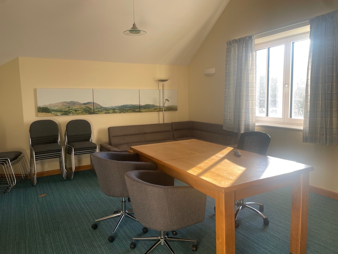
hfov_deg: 67.3
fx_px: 254
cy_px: 127
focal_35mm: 26
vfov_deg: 53.1
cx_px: 169
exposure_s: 1/121
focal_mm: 4.2
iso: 50
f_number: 1.6
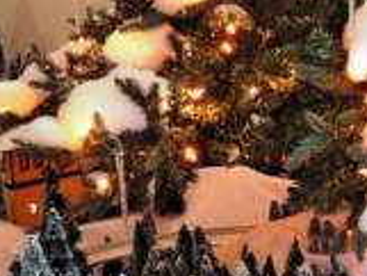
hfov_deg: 14.0
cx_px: 499
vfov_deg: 10.9
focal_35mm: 134
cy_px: 326
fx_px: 1422
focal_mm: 6
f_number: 2.8
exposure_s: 1/15
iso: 200
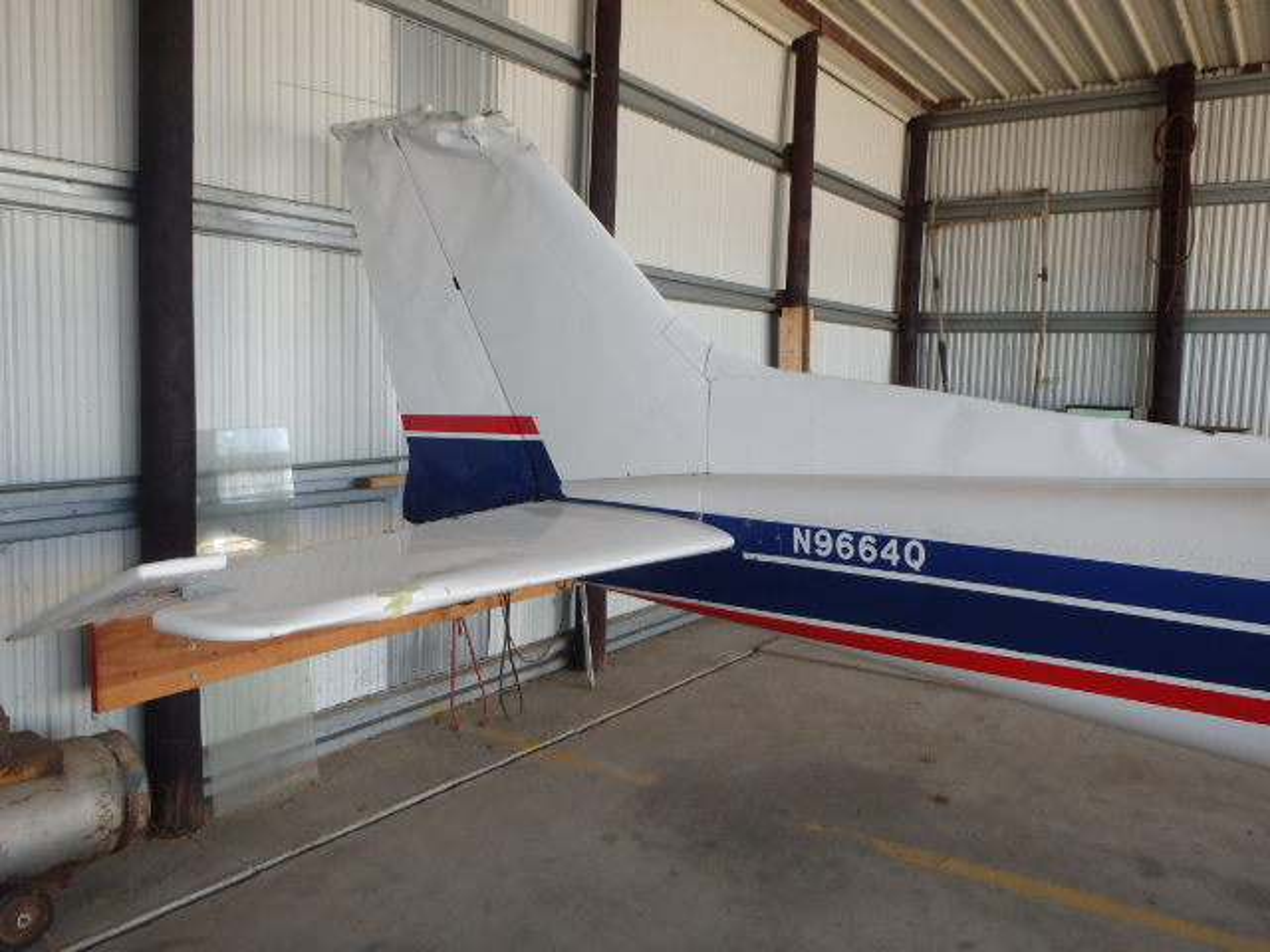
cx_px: 635
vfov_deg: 49.7
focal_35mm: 28
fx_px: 1027
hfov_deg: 63.4
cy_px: 476
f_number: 3.9
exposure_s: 1/60
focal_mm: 5
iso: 200
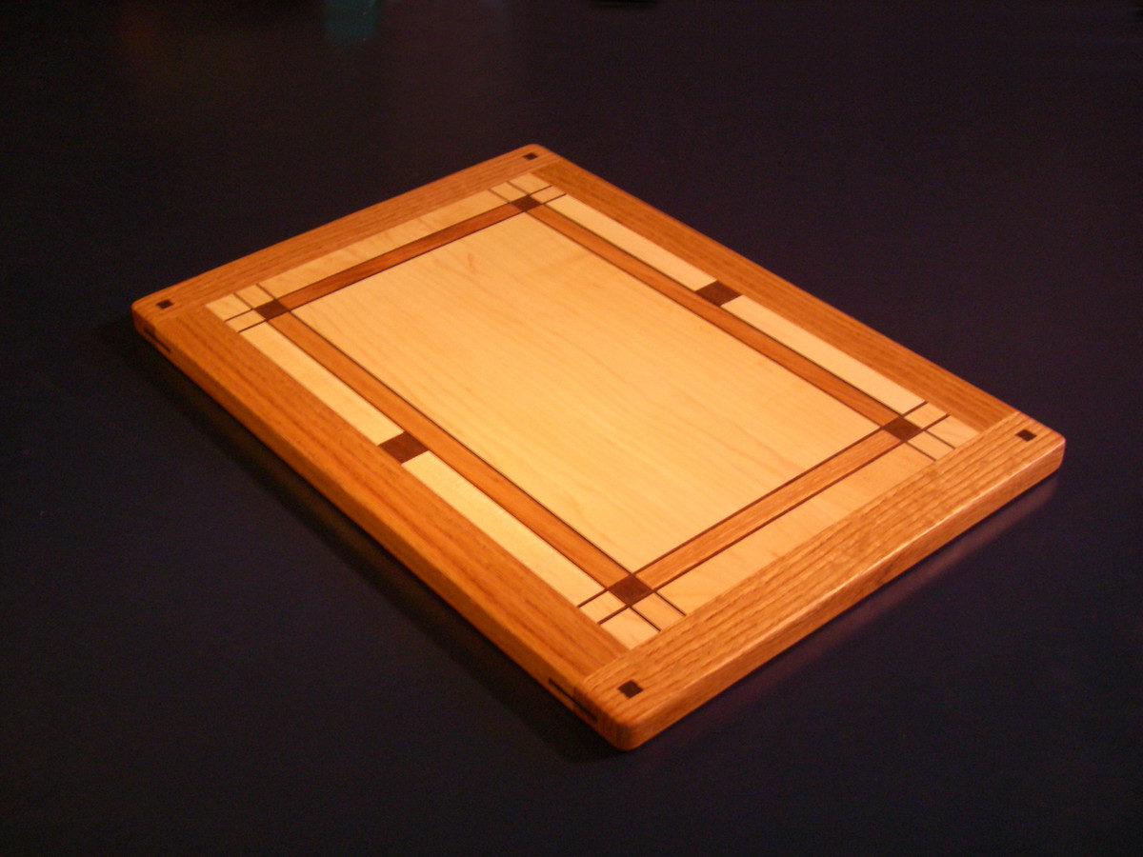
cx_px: 572
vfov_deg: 29.7
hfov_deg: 38.9
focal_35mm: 49
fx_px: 1618
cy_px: 428
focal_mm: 8.1
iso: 200
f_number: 3.5
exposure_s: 1/15
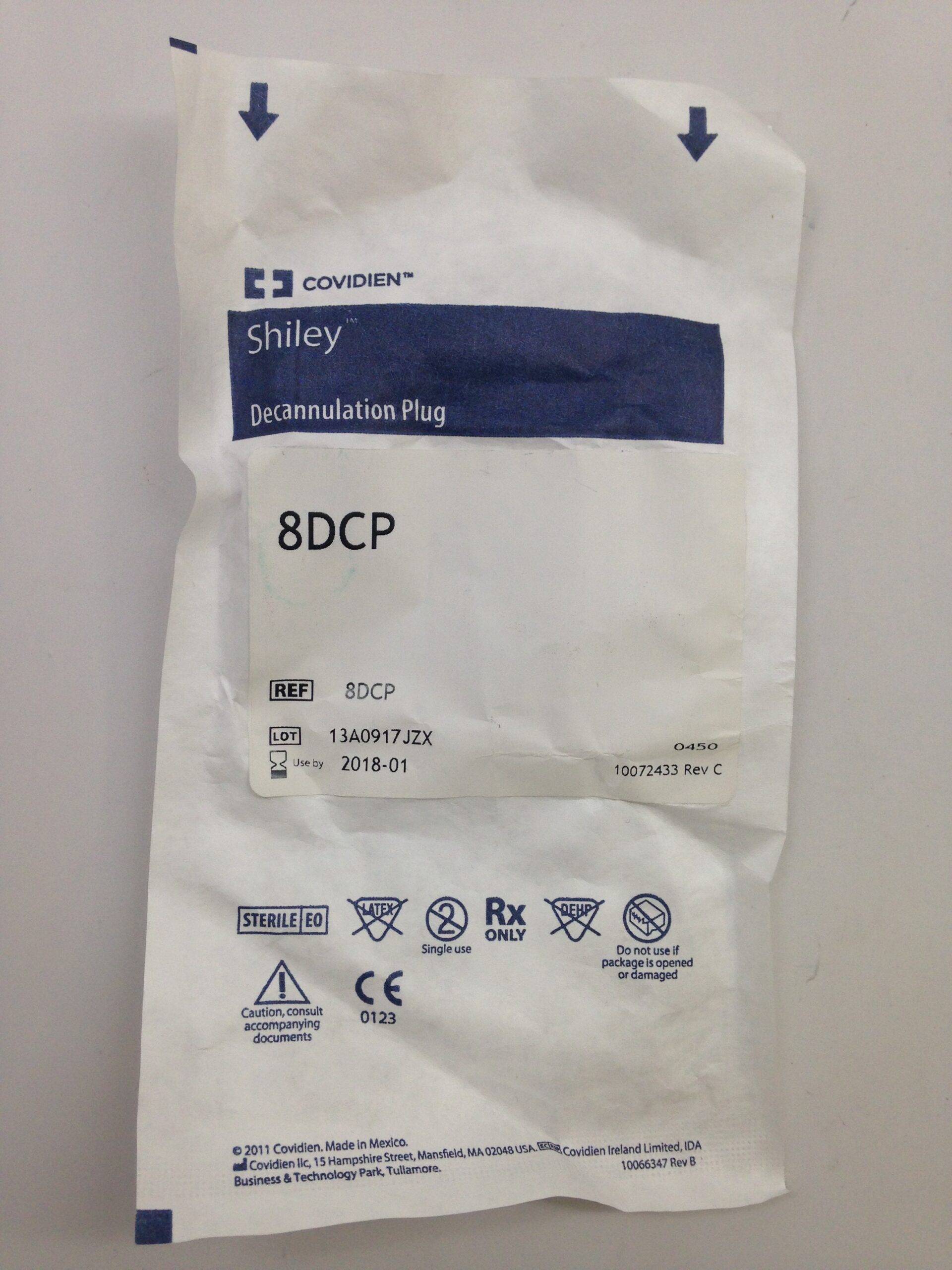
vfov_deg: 55.4
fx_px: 1210
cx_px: 476
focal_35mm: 33
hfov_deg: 42.9
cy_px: 635
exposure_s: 1/120
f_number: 2.4
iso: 80
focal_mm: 4.12
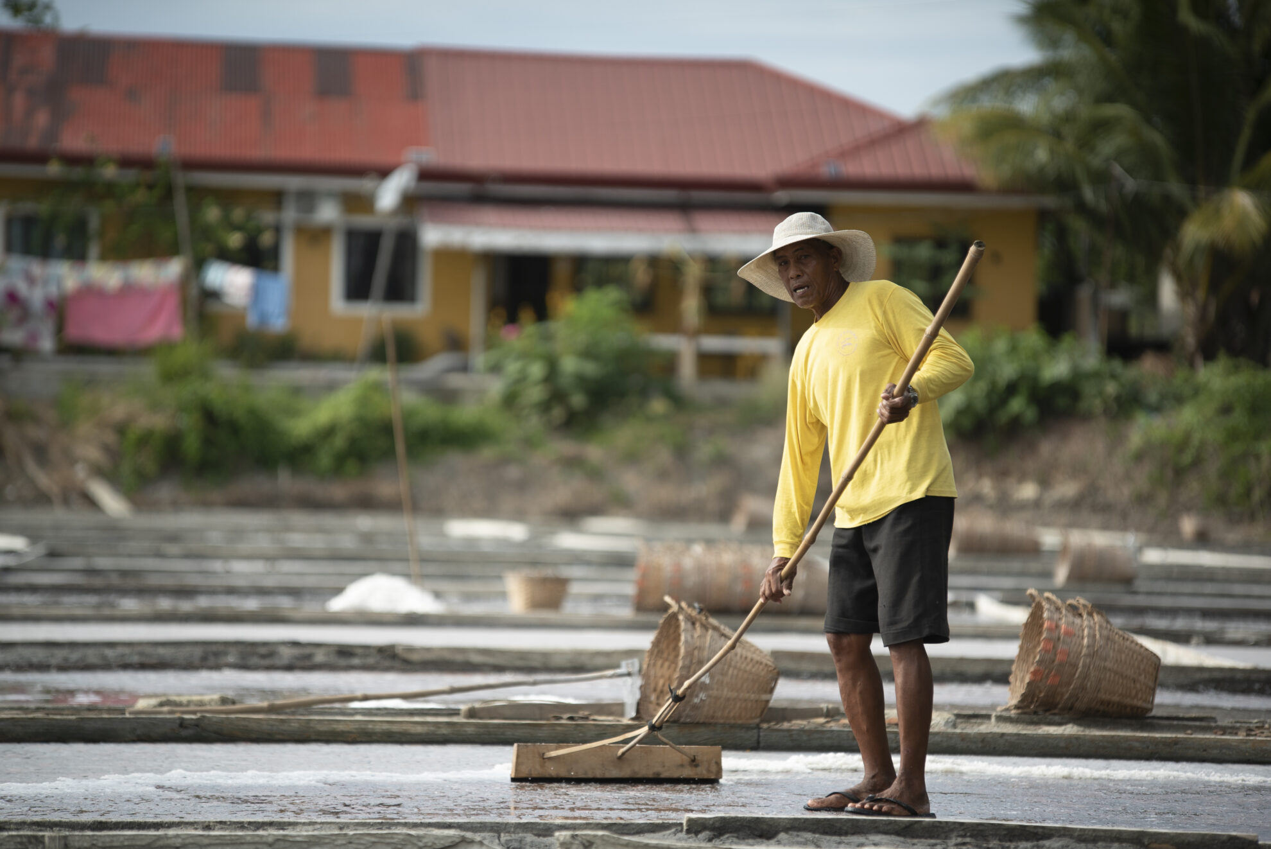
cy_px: 424
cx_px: 636
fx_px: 5934
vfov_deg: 8.2
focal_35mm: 168
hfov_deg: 12.2
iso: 250
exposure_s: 1/2500
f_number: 2.8
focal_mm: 168
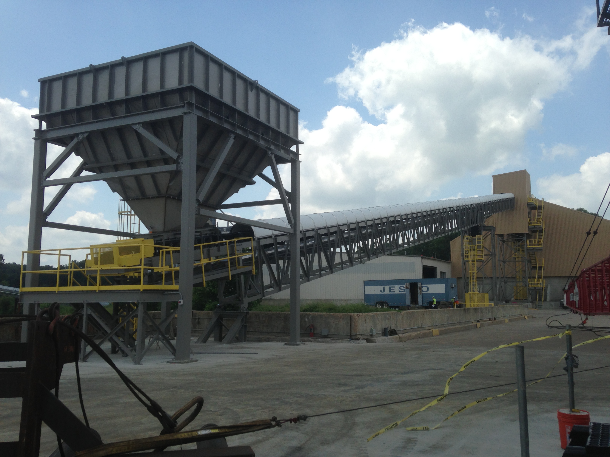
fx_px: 582
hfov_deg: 55.4
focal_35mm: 33
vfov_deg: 42.9
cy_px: 228
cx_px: 305
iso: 50
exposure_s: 1/1695
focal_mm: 4.13
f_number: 2.4
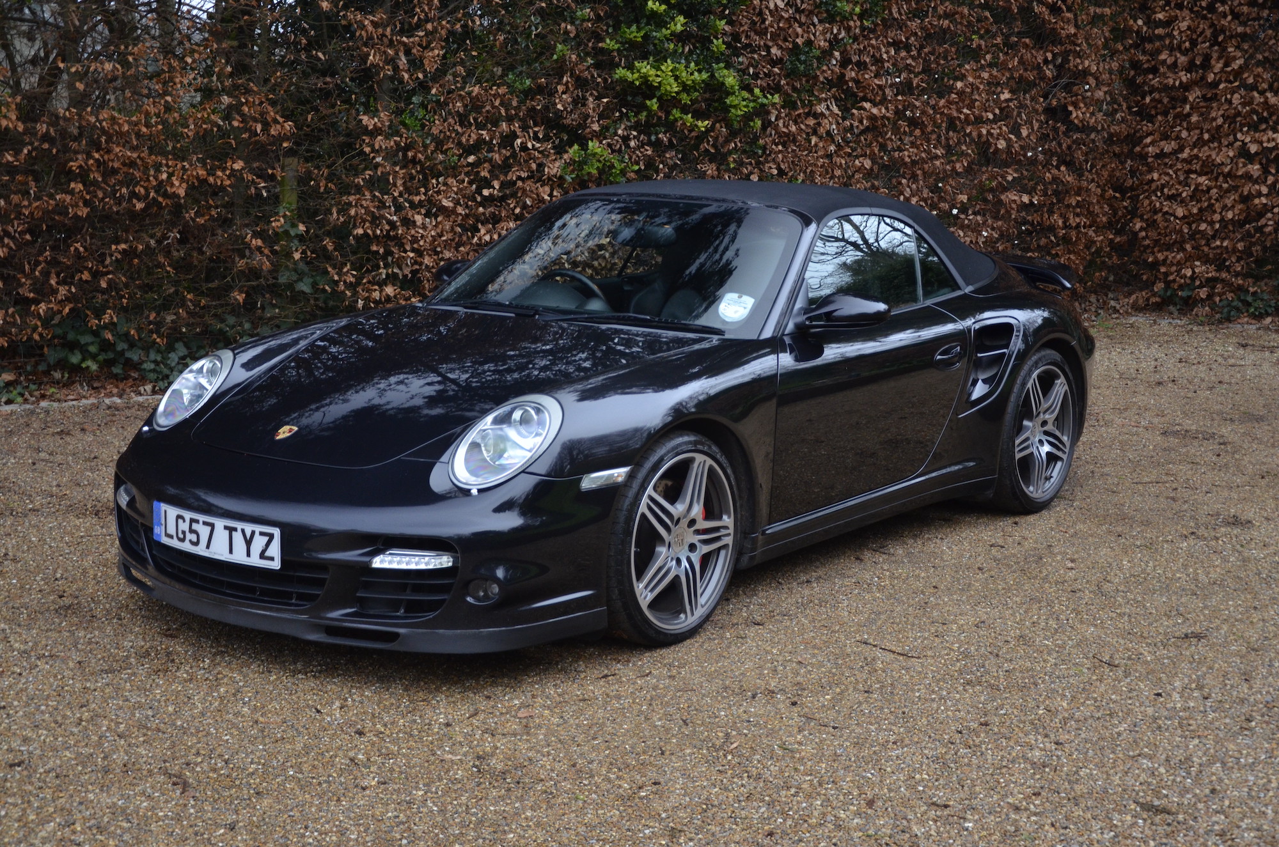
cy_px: 424
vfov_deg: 26.4
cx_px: 640
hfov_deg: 39.0
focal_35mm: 51
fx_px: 1808
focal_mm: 34
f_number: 4.2
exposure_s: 1/60
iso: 800
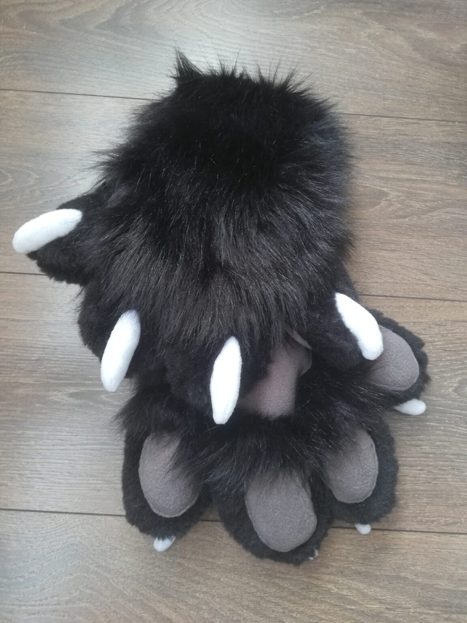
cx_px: 234
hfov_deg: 53.1
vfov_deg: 67.3
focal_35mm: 26
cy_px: 312
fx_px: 468
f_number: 2.2
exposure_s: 1/50
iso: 160
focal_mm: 3.81
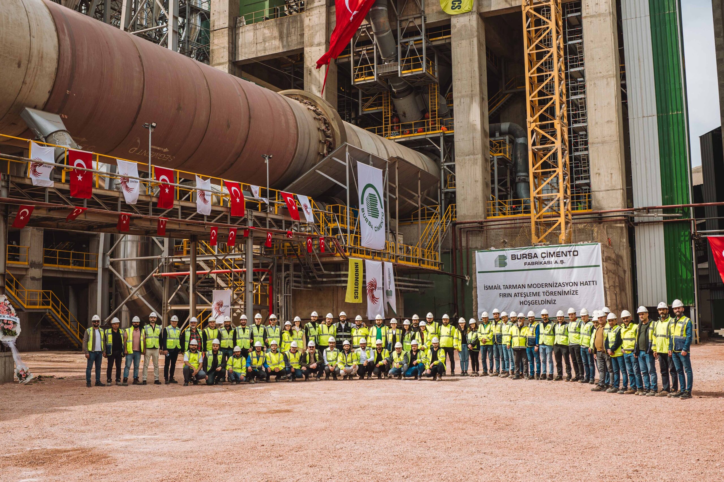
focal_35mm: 36
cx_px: 362
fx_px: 724
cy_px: 241
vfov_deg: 36.9
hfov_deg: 53.1
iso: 125
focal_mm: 24
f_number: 6.3
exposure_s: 1/640
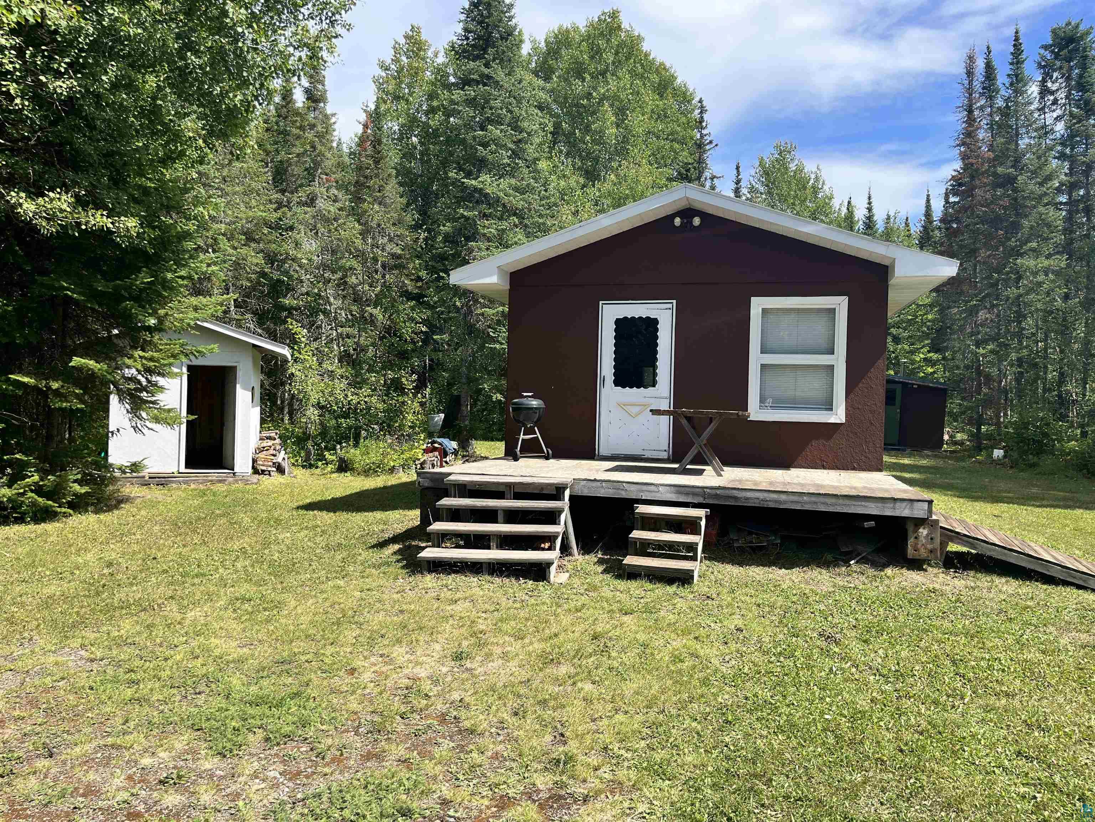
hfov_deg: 67.3
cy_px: 411
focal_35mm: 26
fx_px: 822
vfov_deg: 53.1
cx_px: 548
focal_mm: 5.1
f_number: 1.6
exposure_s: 1/1957
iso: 50
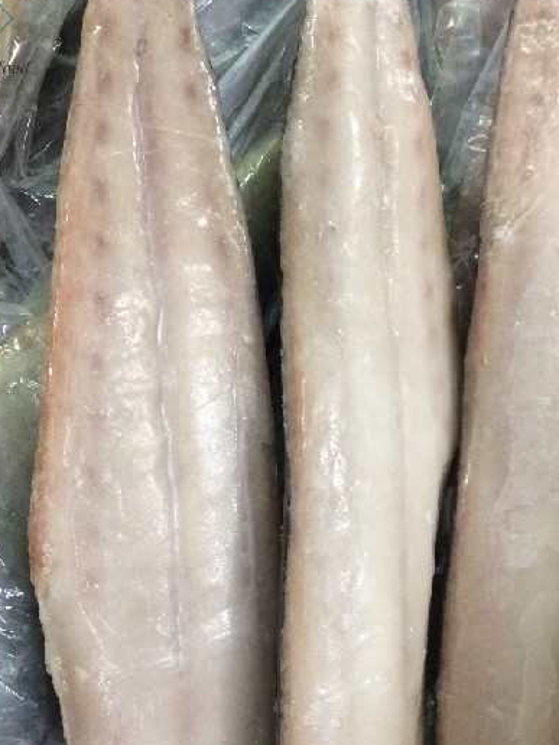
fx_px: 969
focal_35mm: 45
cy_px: 510
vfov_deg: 41.4
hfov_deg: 32.2
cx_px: 277
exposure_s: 1/30
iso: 200
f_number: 2.2
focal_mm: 4.15
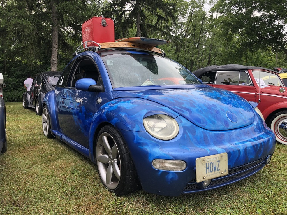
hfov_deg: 63.4
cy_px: 108
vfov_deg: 49.7
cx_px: 144
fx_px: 232
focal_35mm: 28
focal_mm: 3.99
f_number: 1.8
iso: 20
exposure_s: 1/146
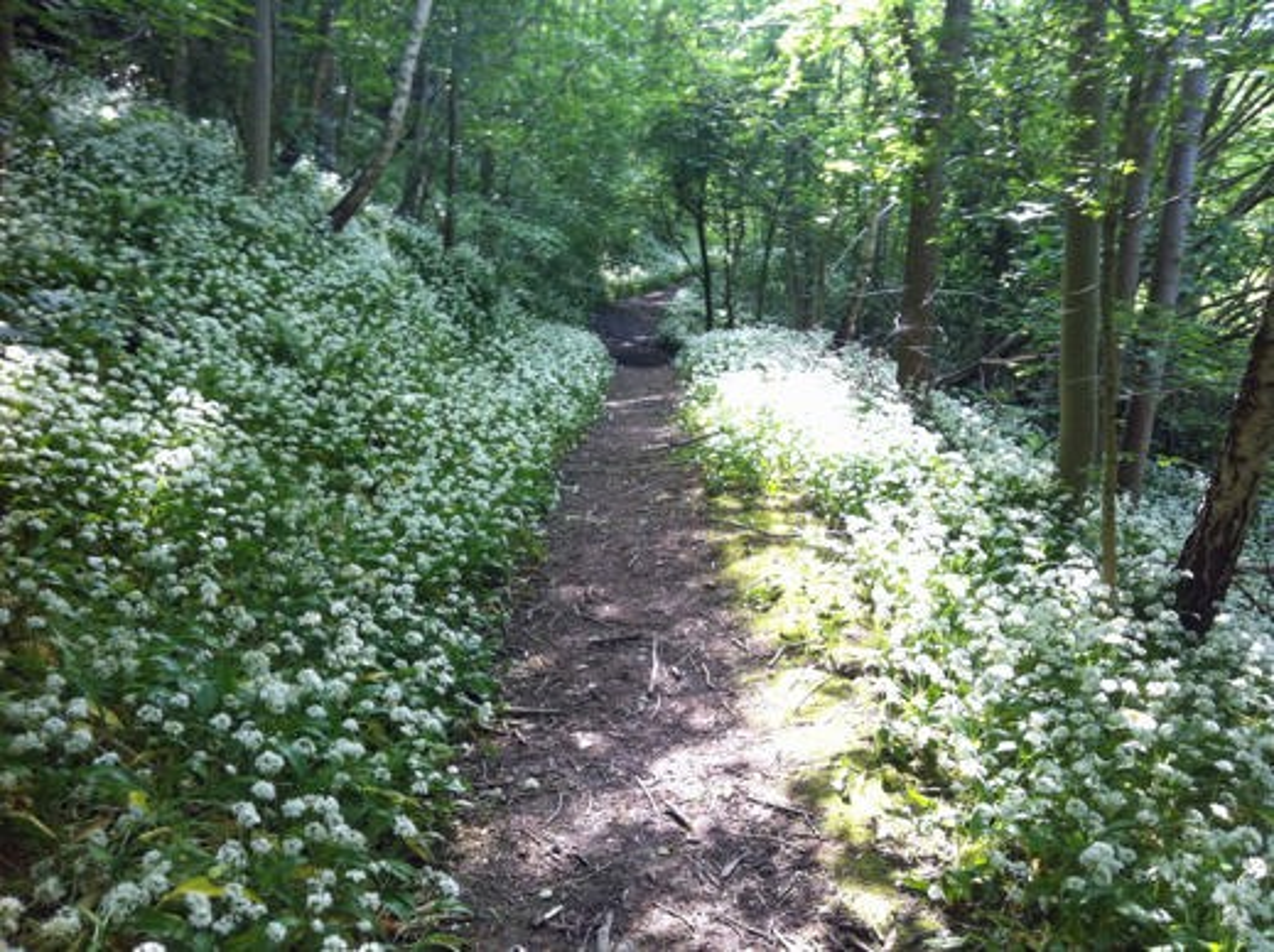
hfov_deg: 52.7
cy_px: 476
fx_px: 1287
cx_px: 637
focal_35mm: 35
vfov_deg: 40.6
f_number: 2.8
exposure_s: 1/33
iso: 80
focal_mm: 3.85
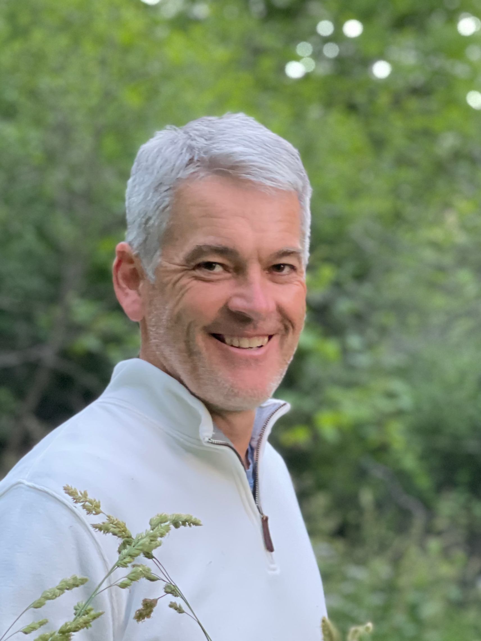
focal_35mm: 64
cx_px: 240
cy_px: 320
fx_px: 1186
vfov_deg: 30.3
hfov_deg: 22.9
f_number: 2.2
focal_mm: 7.5
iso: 400
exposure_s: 1/25
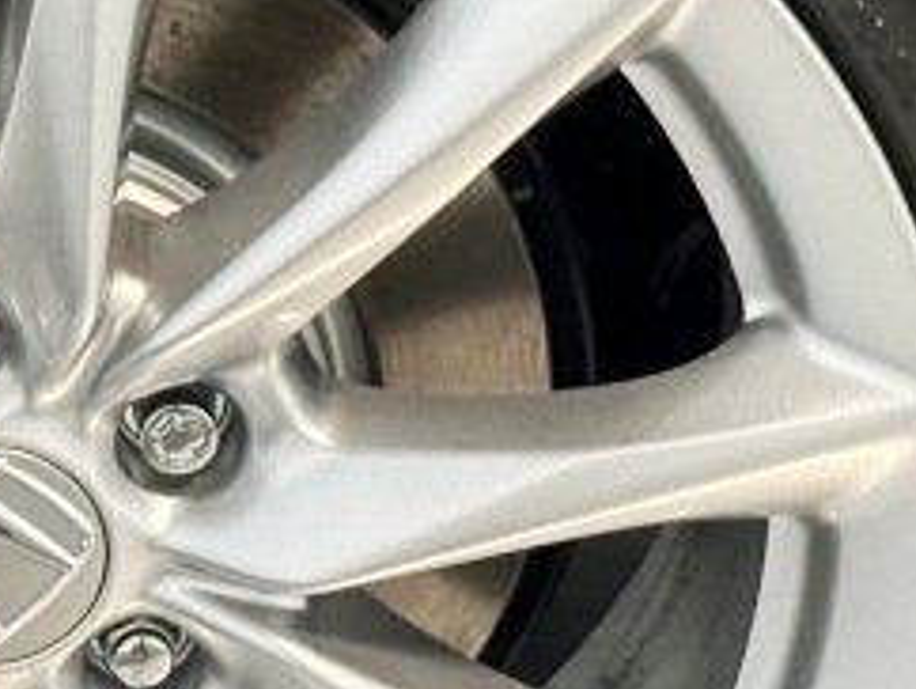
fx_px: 5377
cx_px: 8
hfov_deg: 9.7
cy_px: 450
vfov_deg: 7.3
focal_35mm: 203
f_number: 1.78
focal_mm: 6.86
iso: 400
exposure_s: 1/30
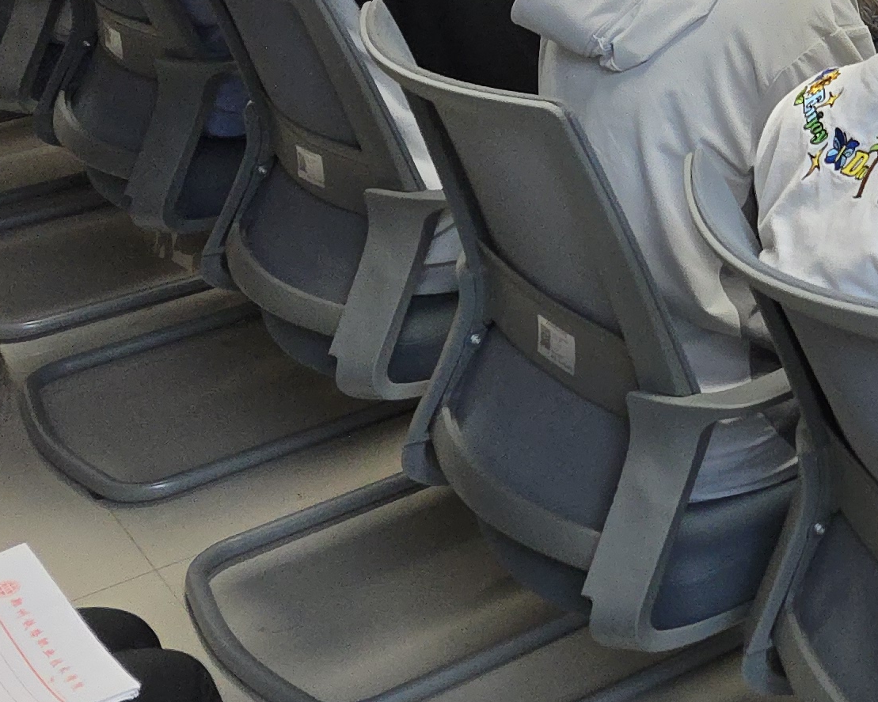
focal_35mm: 81
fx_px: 2105
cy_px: -380
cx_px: 1458
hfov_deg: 19.3
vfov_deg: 17.0
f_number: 1.7
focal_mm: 6.3
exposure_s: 1/180
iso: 125
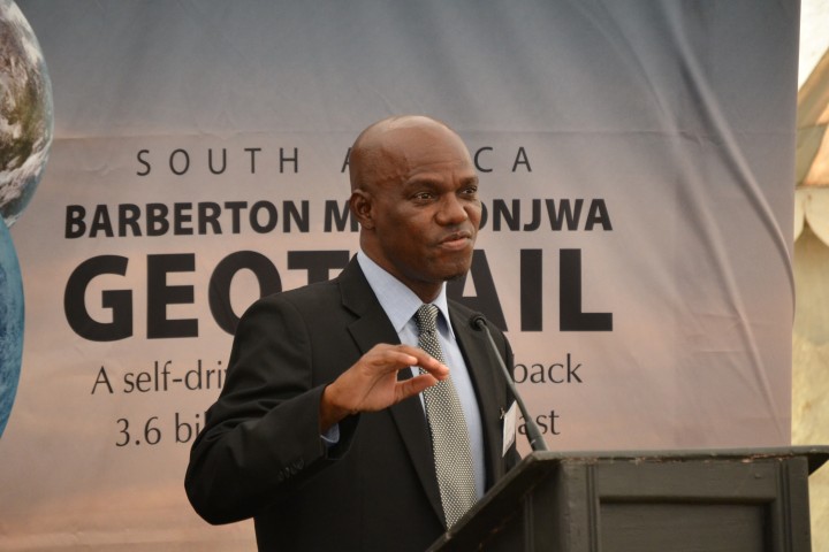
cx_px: 414
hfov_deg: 6.9
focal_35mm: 300
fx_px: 6908
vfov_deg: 4.6
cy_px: 276
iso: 1400
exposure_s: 1/500
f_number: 5.6
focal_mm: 200
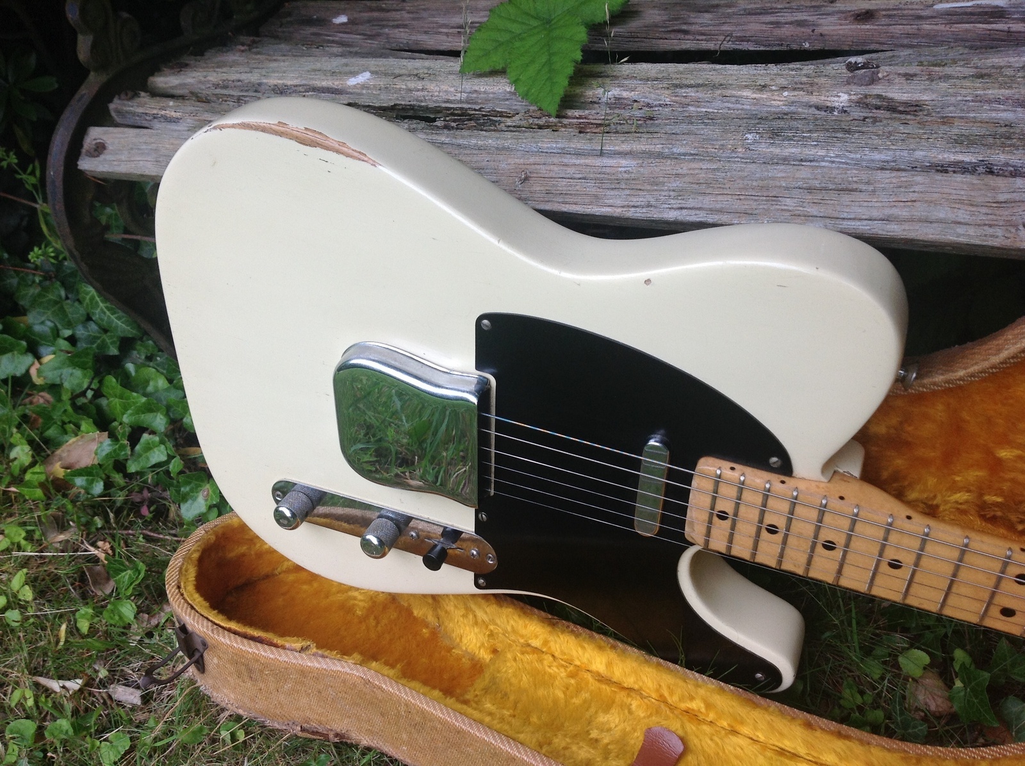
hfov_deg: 52.7
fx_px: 1035
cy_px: 383
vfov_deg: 40.6
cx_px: 512
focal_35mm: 35
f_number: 2.4
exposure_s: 1/147
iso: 50
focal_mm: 4.28
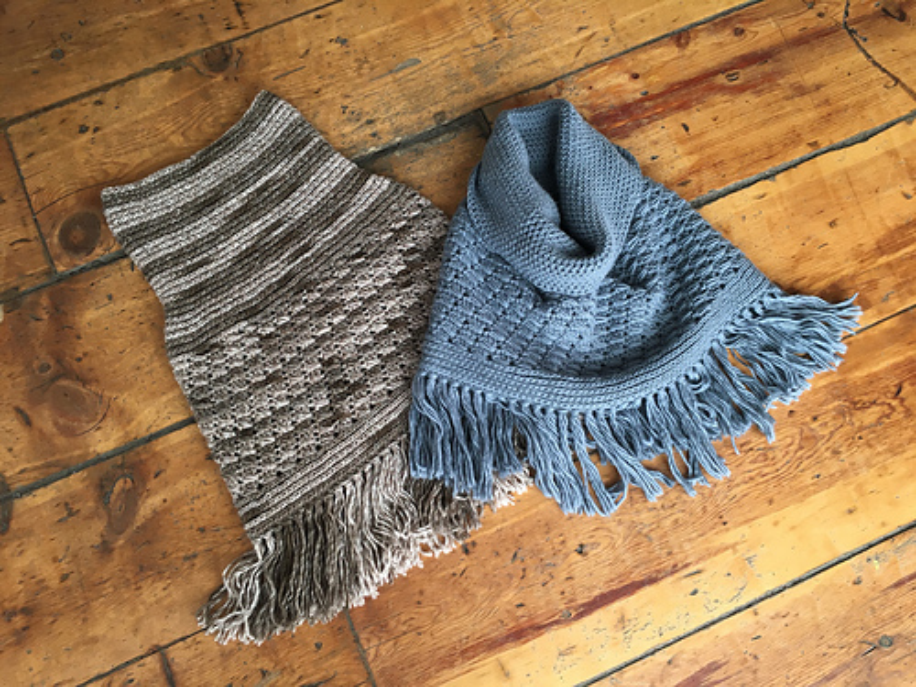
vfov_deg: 48.2
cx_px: 458
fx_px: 767
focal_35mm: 29
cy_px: 344
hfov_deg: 61.7
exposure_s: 1/40
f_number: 2.2
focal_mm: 4.15
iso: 25
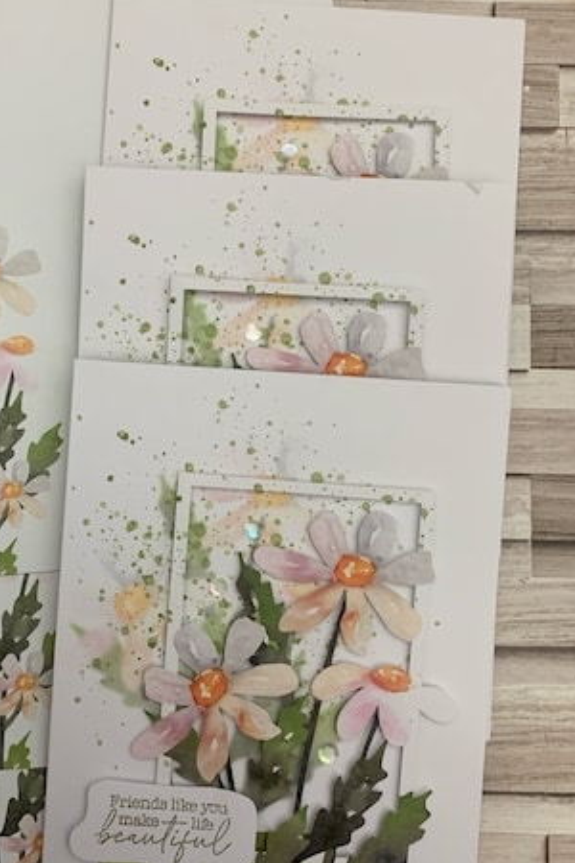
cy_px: 462
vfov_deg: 53.1
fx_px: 862
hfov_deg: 36.4
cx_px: 176
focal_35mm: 36
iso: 160
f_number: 1.8
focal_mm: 4.25
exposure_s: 1/60
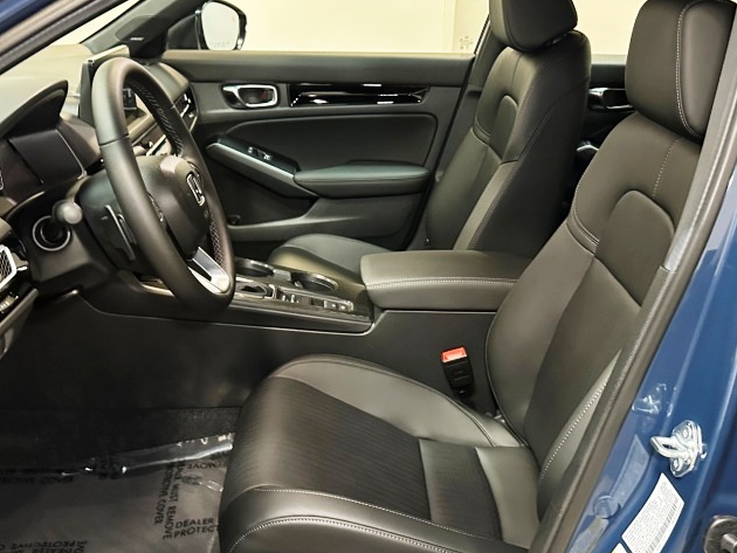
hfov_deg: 47.8
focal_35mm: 39
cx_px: 373
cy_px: 284
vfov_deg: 36.8
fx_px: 831
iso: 800
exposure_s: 1/30
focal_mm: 6.86
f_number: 1.78
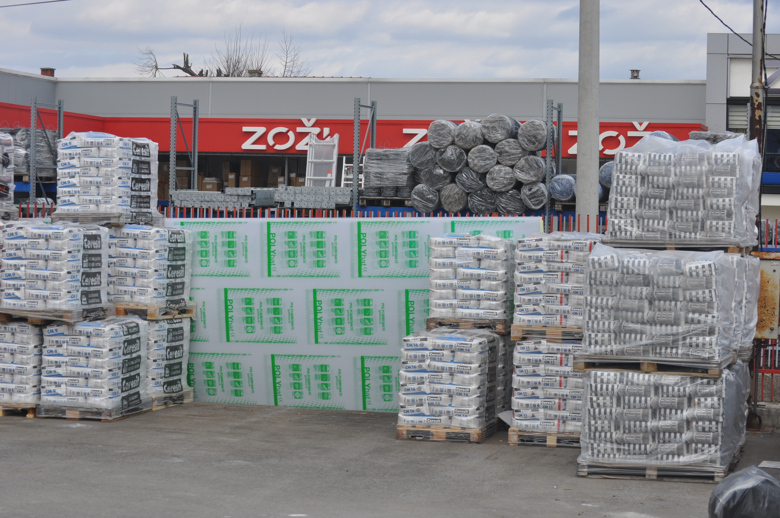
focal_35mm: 82
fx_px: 1785
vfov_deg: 16.5
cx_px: 390
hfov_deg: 24.6
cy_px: 259
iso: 200
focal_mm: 55
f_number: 9
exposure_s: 1/320
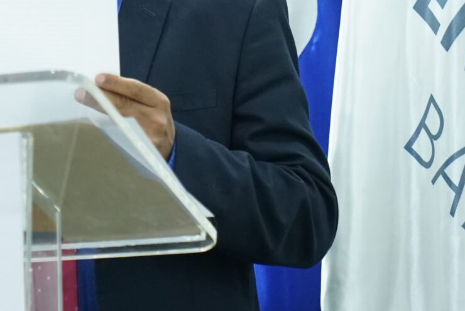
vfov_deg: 5.6
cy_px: -117
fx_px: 3127
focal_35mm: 242
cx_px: 30
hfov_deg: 8.5
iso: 4000
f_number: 3.2
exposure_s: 1/160
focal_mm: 70
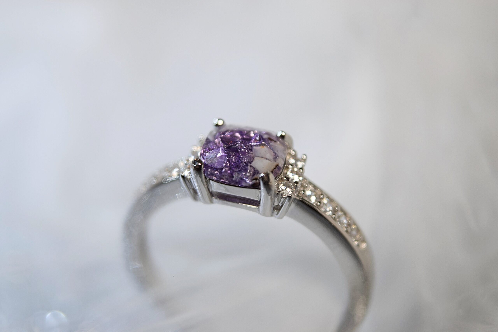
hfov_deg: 24.6
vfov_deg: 16.6
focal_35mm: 82
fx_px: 1141
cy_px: 166
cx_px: 249
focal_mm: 55
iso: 450
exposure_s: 1/125
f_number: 5.6
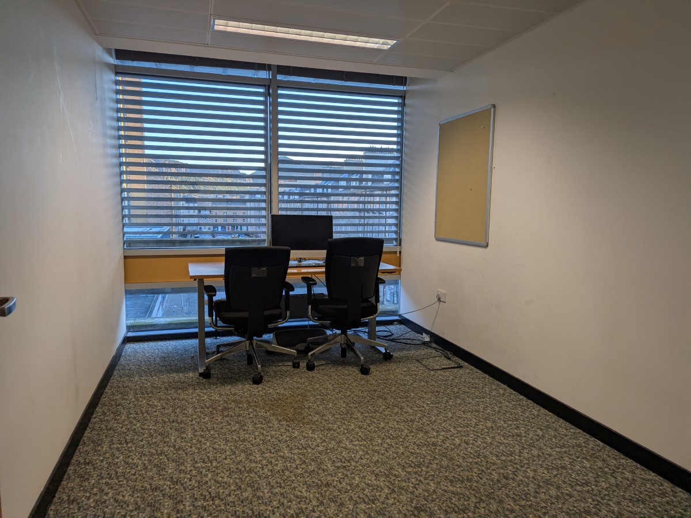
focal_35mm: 24
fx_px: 479
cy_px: 259
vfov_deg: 56.8
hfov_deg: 71.6
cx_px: 346
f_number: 1.85
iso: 51
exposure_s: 1/193
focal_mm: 6.81
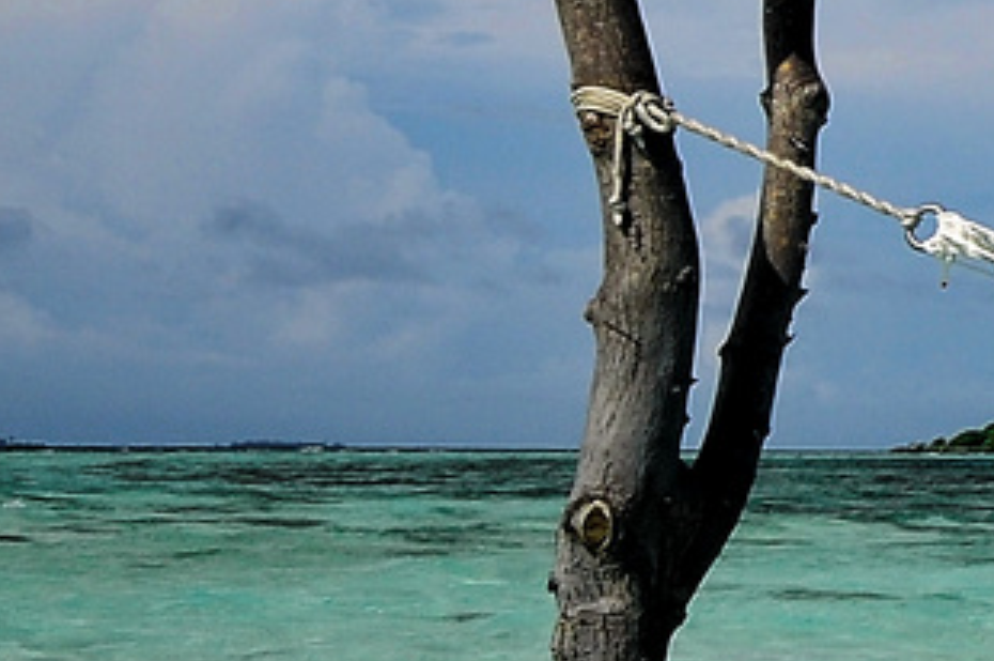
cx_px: 2334
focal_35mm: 126
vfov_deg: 10.5
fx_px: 3475
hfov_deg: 12.8
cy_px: -282
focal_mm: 16
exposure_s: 1/320
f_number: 7.1
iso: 200
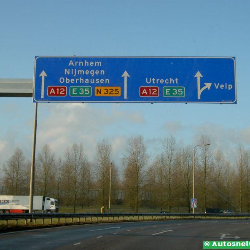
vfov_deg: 30.6
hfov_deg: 30.6
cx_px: 127
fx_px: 458
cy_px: 124
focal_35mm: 56
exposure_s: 1/160
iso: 50
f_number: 5.7
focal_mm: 7.7
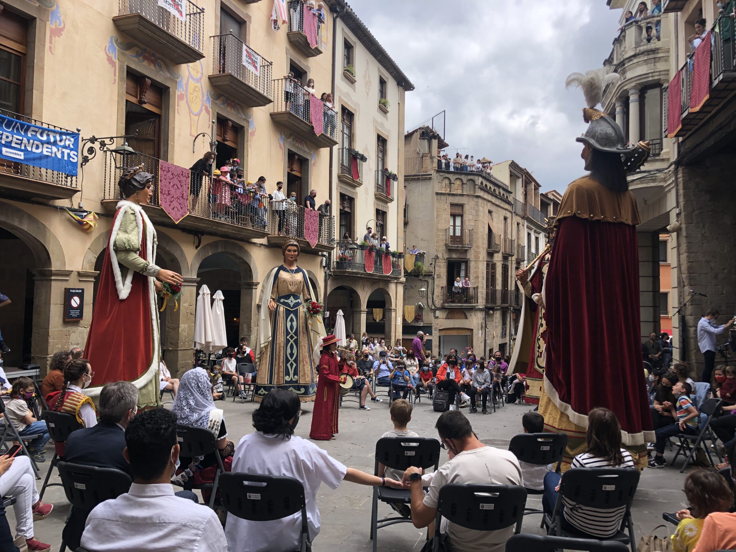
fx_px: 595
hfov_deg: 63.4
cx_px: 368
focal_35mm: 28
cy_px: 276
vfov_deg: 49.7
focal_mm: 3.99
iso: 20
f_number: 1.8
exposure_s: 1/952
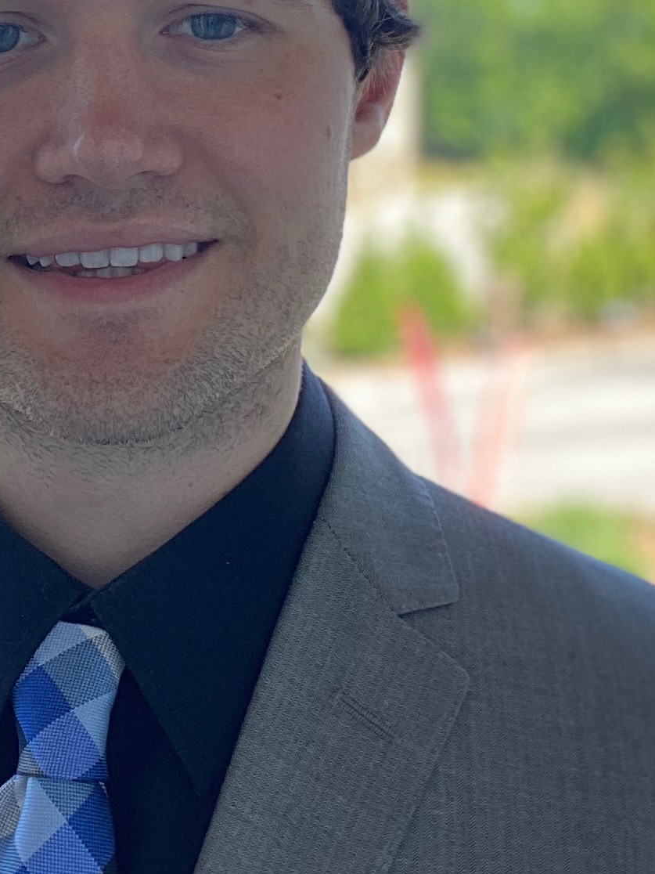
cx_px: 23
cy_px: 81
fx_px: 2094
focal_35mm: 83
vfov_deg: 22.9
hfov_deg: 17.4
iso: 25
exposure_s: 1/122
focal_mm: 2.71
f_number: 2.2
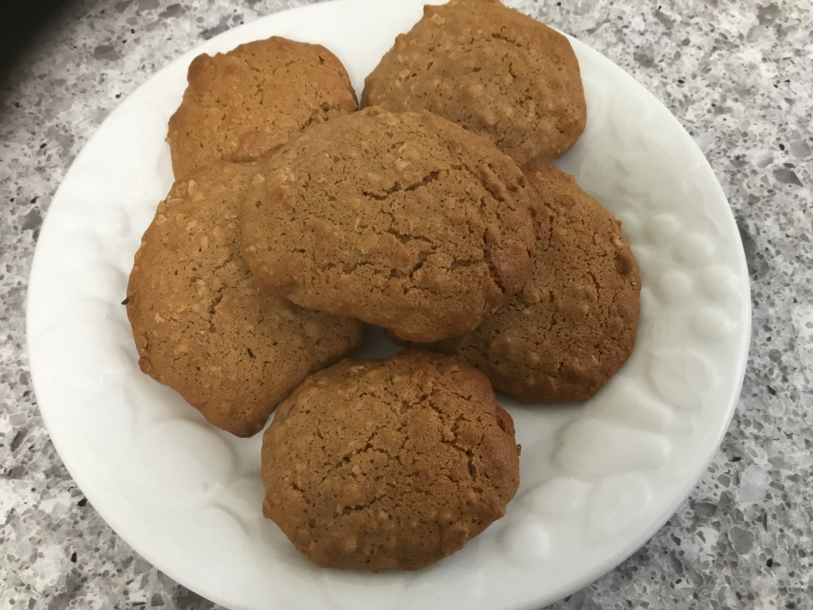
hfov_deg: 58.4
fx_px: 728
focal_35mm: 31
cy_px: 305
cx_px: 406
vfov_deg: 45.4
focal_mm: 3.3
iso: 100
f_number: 2.4
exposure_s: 1/33
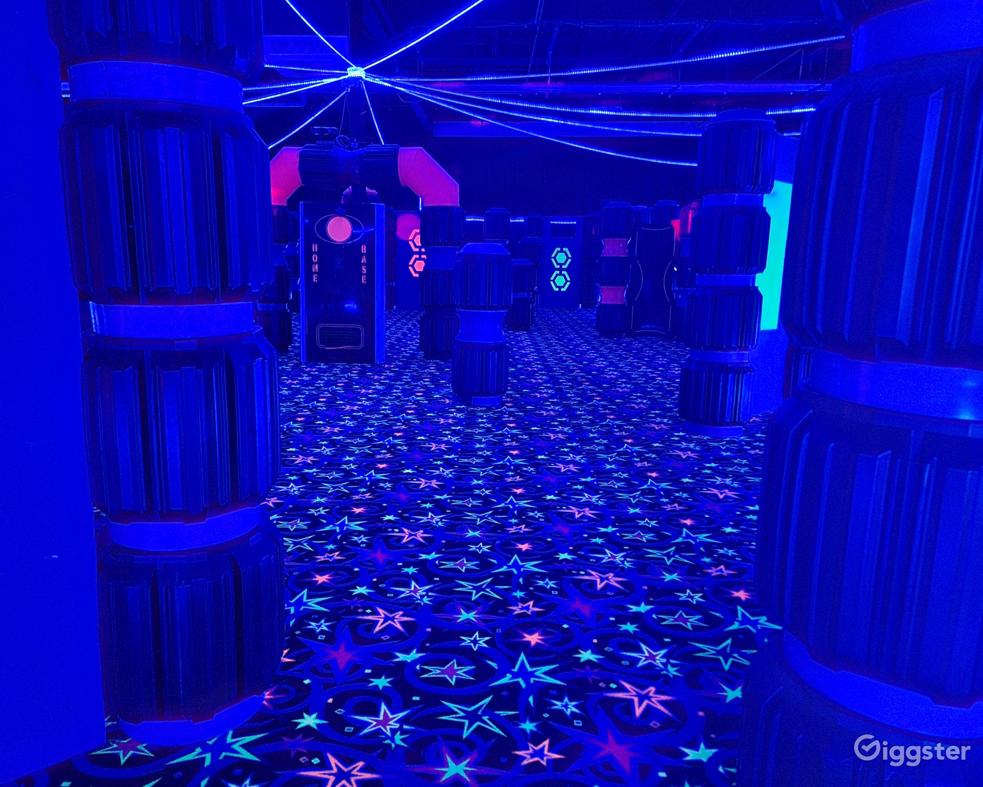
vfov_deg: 54.9
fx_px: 756
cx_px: 448
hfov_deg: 65.9
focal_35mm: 26
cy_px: 380
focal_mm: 6.7
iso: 1600
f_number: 1.8
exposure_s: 1/10
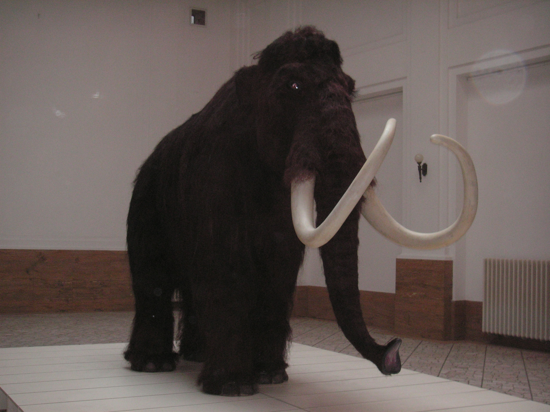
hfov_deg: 40.4
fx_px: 747
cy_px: 206
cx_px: 275
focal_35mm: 47
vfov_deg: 30.9
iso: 160
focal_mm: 7.7
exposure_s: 1/45
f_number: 3.6
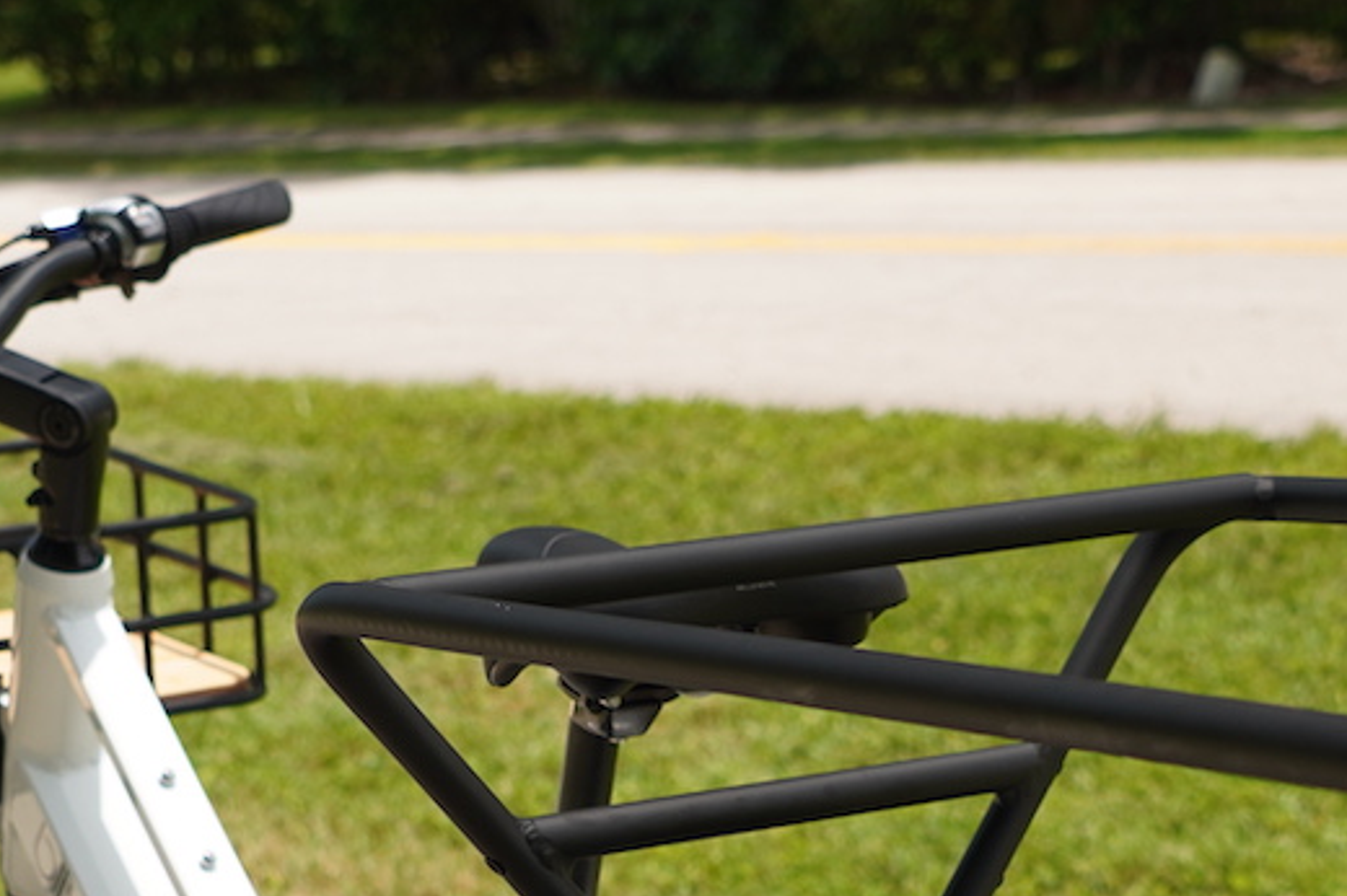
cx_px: 855
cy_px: 1136
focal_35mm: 97
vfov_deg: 13.6
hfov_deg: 21.0
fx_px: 3627
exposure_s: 1/160
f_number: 2.8
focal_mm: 24
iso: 100
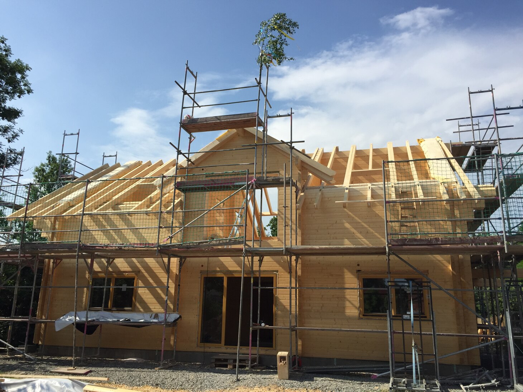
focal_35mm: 29
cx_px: 262
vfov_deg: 48.2
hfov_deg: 61.7
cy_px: 196
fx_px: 438
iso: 32
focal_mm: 4.15
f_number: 2.2
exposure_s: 1/2475
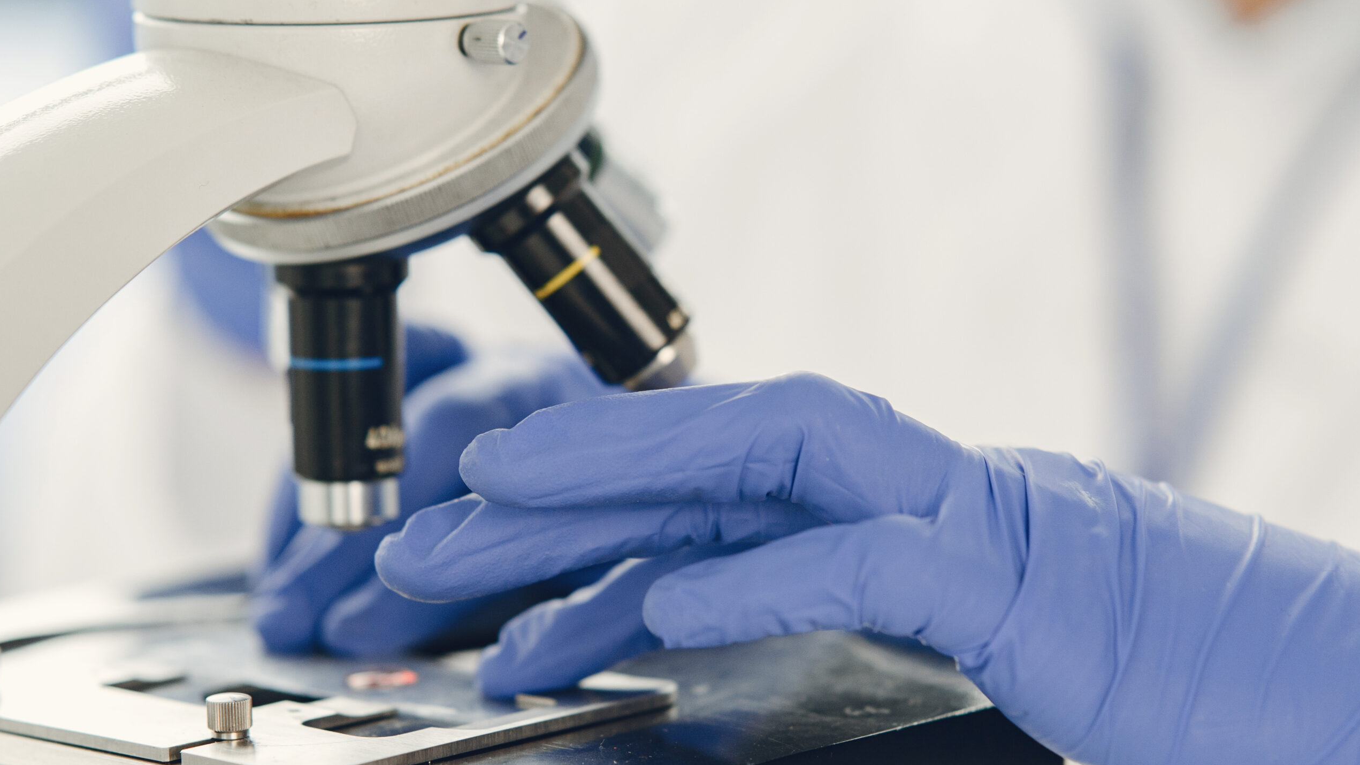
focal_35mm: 134
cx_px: 681
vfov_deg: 9.1
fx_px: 4832
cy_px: 404
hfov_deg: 16.0
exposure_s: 1/200
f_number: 2.8
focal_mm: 85
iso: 400
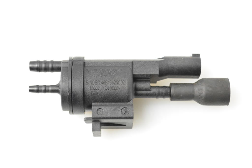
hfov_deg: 24.6
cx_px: 126
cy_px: 84
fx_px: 577
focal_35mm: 82
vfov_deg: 16.5
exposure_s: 1/200
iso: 6400
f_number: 7.1
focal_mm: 55
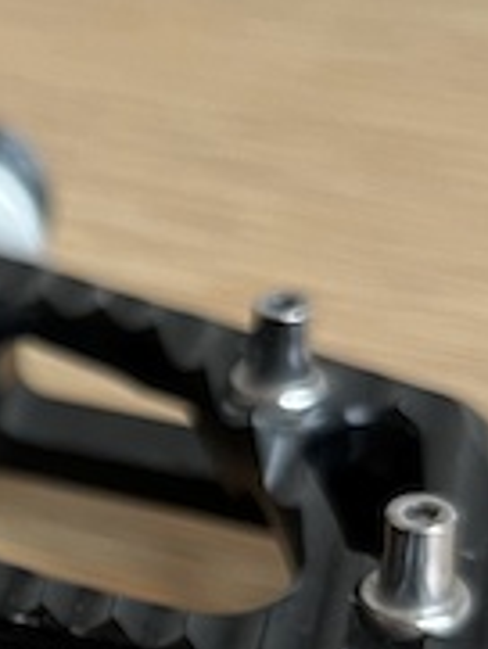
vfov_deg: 16.8
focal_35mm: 115
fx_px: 2159
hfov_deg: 12.2
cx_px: -287
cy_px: 620
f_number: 1.6
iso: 100
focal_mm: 5.1
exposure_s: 1/60
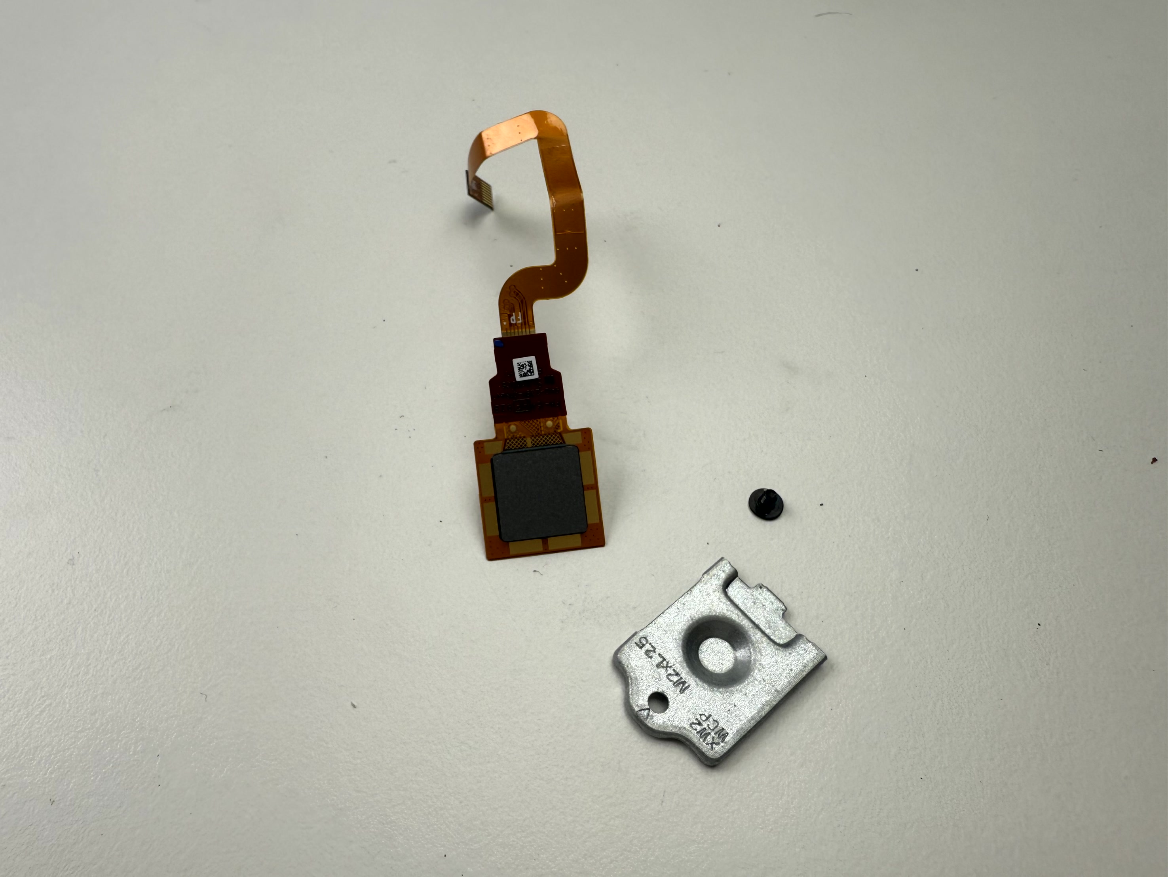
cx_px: 584
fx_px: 810
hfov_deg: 71.6
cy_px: 438
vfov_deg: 56.8
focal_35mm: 24
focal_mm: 2.22
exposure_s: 1/334
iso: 40
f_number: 2.2
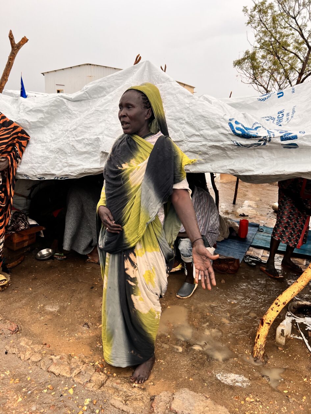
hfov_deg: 53.1
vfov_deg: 67.3
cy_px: 207
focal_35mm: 26
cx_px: 156
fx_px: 311
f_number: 1.5
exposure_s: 1/452
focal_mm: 5.7
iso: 50
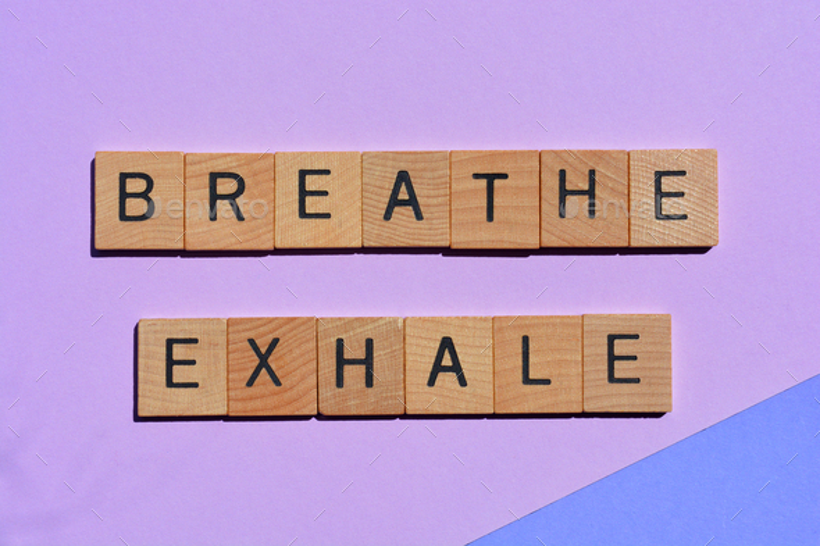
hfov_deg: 28.1
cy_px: 273
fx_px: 1639
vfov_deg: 18.9
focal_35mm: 72
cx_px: 410
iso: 100
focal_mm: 48
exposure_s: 1/400
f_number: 10
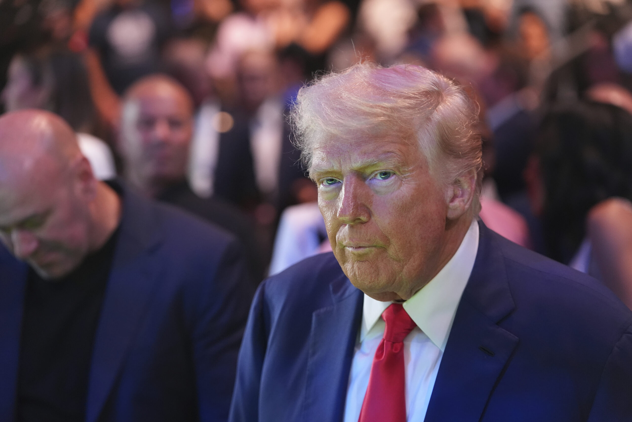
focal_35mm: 101
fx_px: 1773
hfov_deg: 20.2
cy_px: 211
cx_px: 316
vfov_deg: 13.6
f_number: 3.2
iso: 4000
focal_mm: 101
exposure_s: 1/200
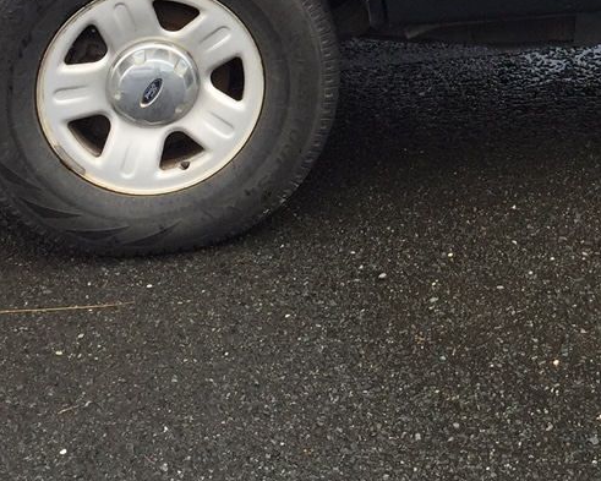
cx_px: 624
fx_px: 1672
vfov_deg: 15.3
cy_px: -219
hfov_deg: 19.7
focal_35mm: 94
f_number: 2.2
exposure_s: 1/366
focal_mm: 4.15
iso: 32
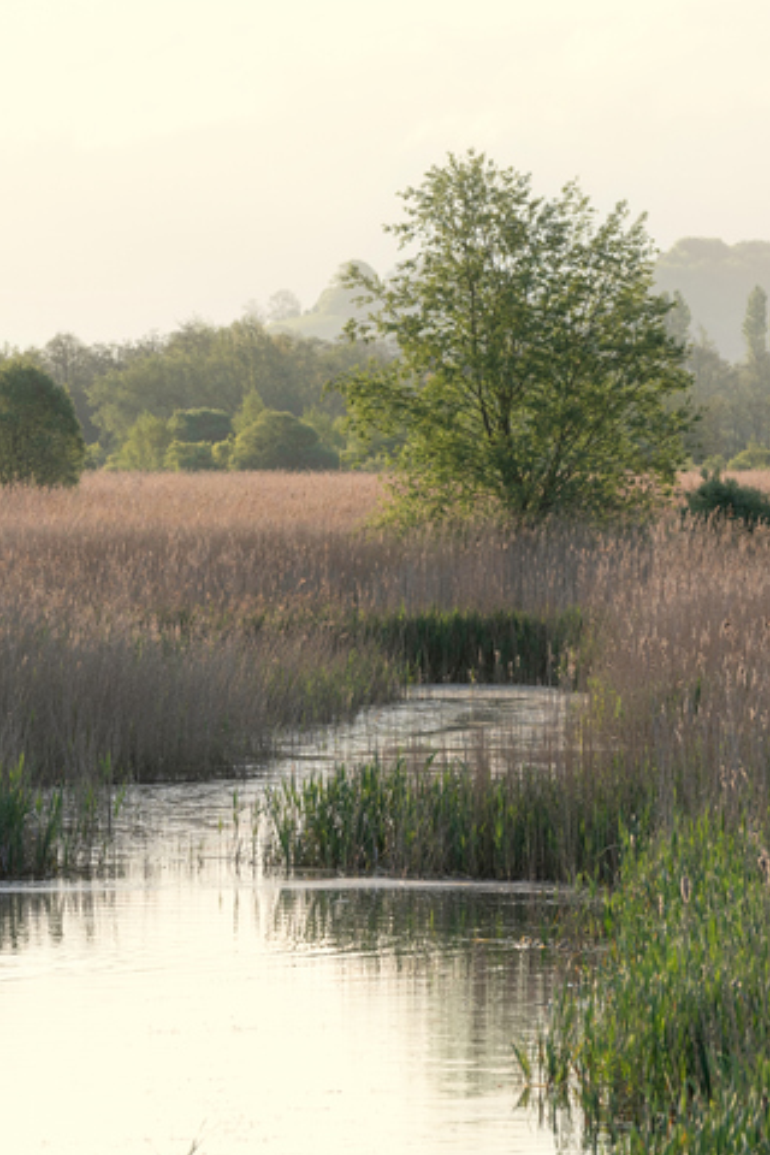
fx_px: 13057
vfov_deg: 5.1
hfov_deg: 3.4
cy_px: 579
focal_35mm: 407
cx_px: 426
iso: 360
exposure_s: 1/320
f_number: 11
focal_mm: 270
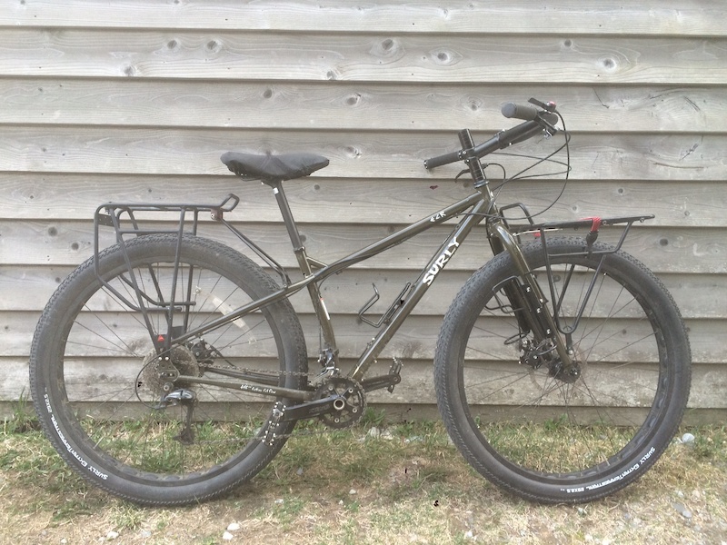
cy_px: 272
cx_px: 364
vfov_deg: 48.2
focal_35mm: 29
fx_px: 609
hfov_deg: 61.7
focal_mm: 4.15
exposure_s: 1/120
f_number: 2.2
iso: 64
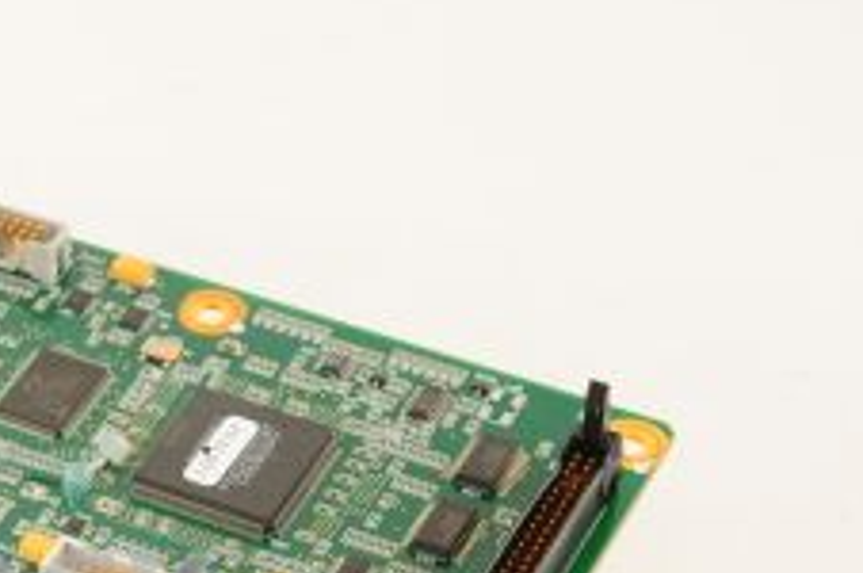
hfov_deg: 14.9
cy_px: 644
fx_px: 3184
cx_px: -153
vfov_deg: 10.2
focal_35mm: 133
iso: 1600
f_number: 13
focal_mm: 50
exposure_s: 1/160
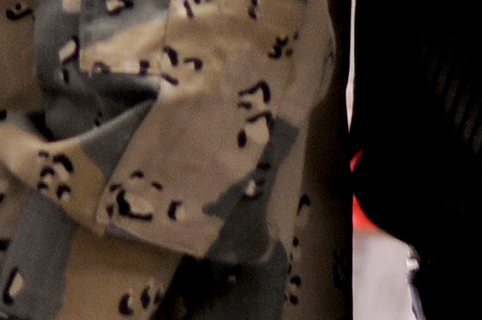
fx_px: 7179
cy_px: -617
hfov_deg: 3.8
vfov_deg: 2.5
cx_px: -78
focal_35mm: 537
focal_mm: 60
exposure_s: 1/50
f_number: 2.8
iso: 200
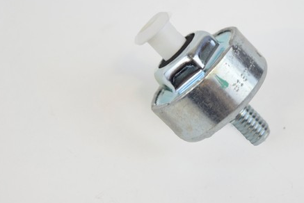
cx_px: 204
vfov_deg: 11.4
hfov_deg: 16.9
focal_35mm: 121
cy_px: 72
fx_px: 1020
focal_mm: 55
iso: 1250
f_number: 5.6
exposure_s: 1/60
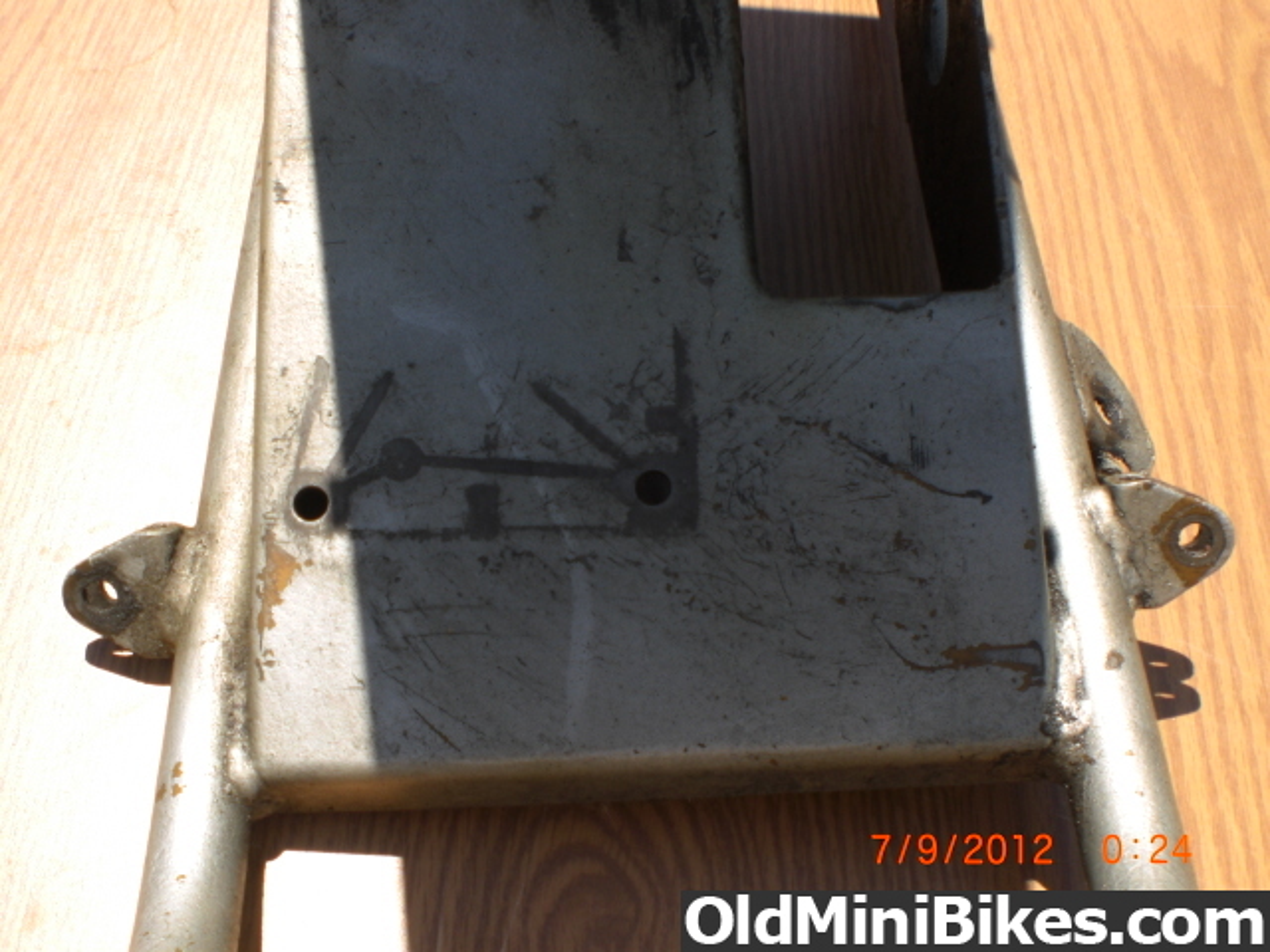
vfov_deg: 37.7
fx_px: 1394
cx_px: 635
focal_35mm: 38
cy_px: 476
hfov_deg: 49.0
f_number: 4.4
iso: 50
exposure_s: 1/250
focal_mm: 6.3
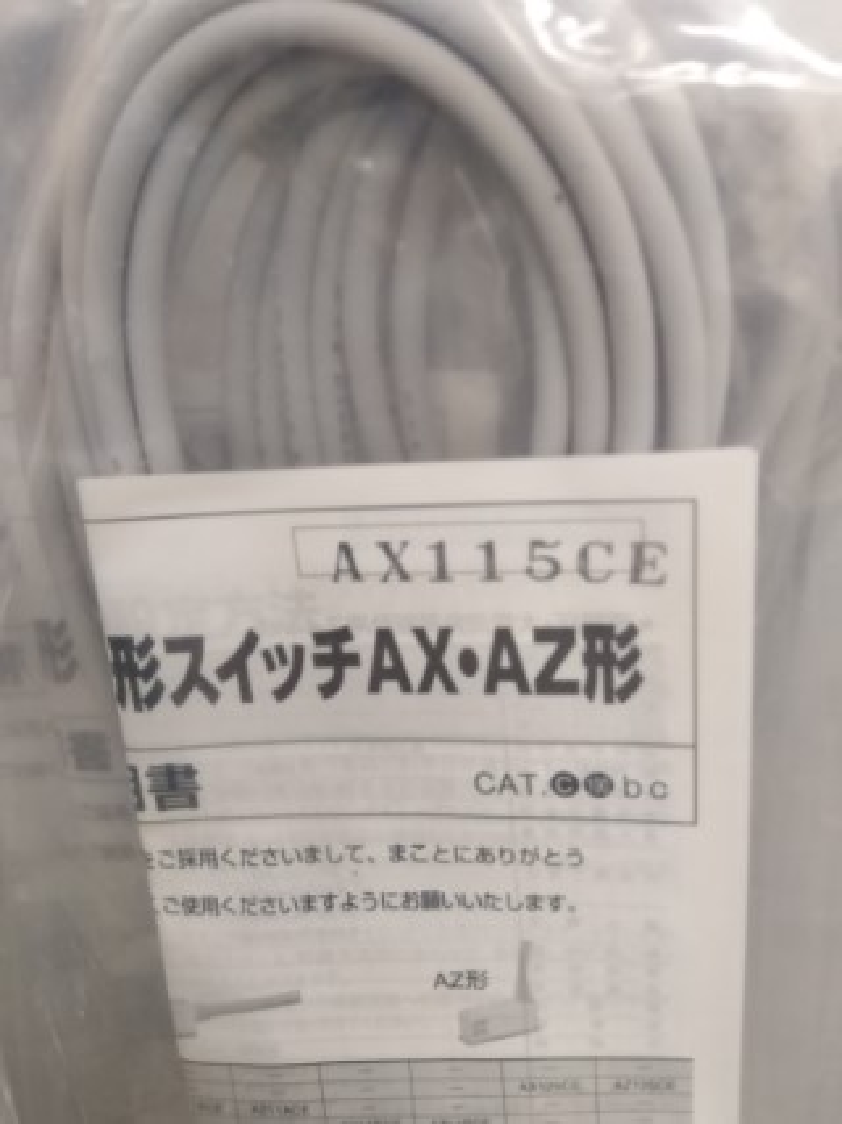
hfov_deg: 53.0
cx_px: 421
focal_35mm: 26
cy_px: 562
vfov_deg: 67.3
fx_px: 844
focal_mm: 3.59
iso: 364
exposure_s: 1/20
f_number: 1.8
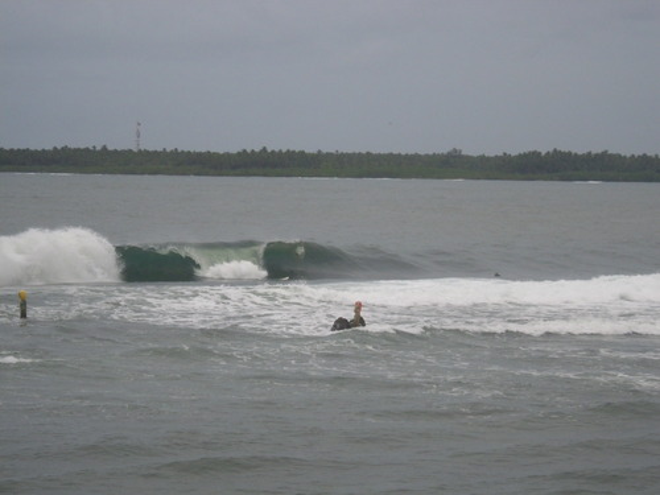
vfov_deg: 10.6
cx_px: 330
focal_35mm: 140
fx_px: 2669
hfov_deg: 14.1
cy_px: 248
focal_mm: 25
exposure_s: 1/320
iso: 200
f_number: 6.6
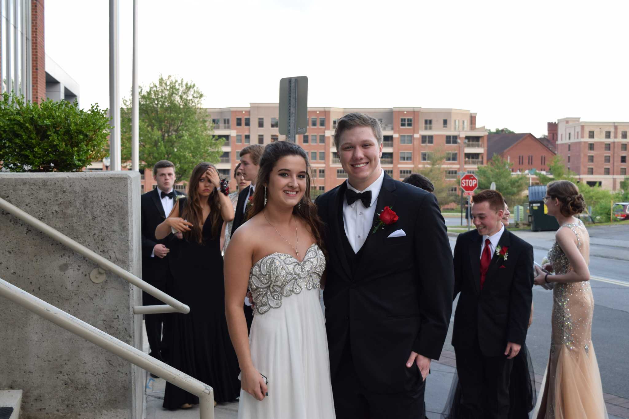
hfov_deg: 47.9
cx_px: 314
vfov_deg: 33.0
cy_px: 210
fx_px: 708
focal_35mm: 40
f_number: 5.6
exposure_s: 1/125
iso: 400
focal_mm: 27
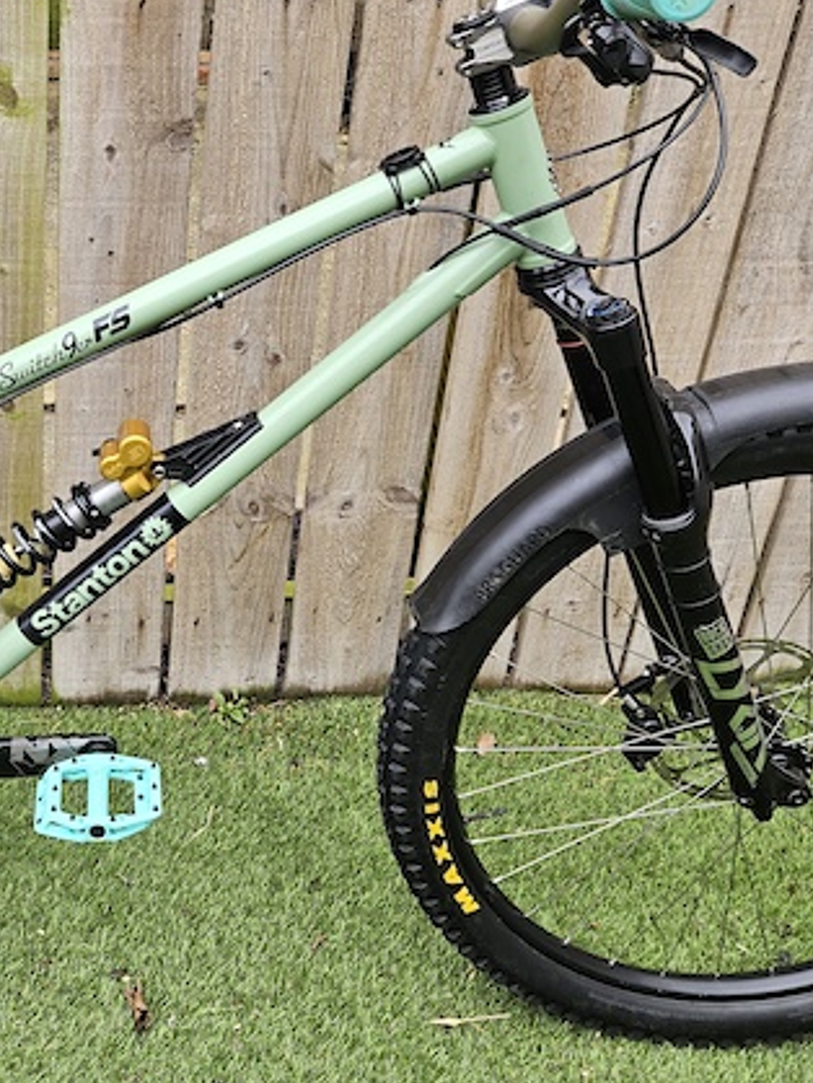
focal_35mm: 44
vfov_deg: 42.8
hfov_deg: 31.6
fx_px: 1376
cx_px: 104
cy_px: 451
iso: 125
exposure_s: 1/180
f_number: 1.8
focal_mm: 5.4
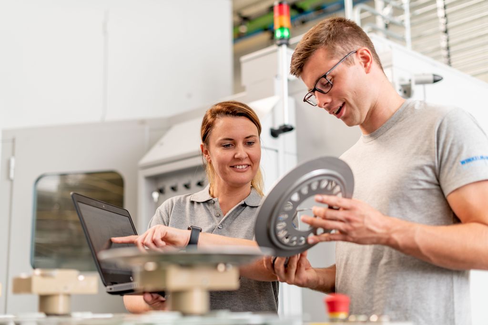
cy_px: 162
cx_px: 244
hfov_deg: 39.6
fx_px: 678
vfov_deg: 27.0
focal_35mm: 50
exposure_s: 1/80
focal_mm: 50
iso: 64
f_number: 2.2
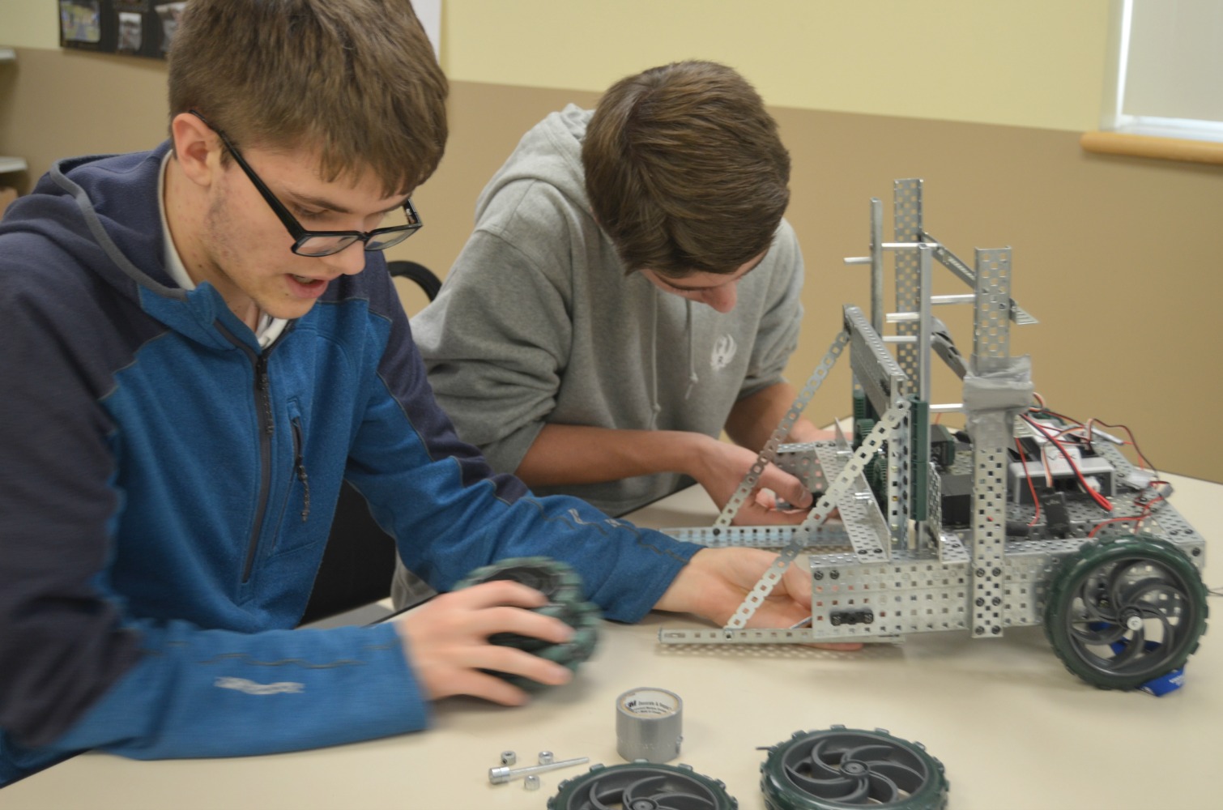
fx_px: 1576
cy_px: 405
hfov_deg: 42.4
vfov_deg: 28.8
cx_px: 612
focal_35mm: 46
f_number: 4.2
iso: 450
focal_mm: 31
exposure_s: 1/60
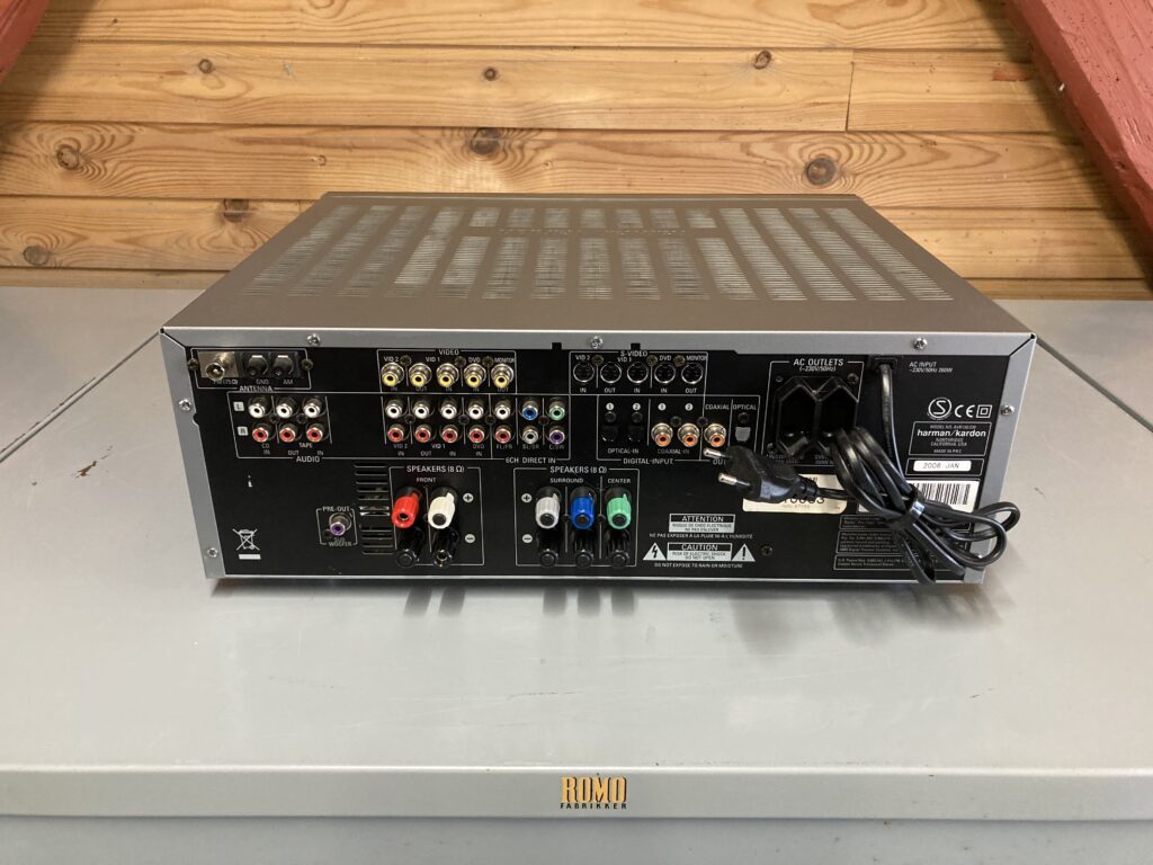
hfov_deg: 63.4
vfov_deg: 49.7
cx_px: 576
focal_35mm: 28
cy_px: 432
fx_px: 933
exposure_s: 1/33
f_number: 1.8
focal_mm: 3.99
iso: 250
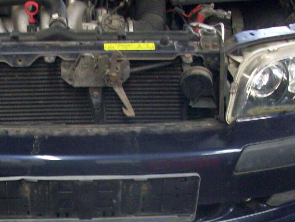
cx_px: 90
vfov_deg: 20.2
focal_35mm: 71
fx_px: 605
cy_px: 211
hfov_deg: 27.2
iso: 200
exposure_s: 1/8
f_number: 2.8
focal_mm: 5.7
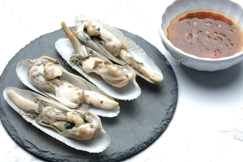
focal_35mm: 73
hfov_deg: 27.7
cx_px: 122
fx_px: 493
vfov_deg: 18.7
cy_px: 81
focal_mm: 48.4
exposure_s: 1/50
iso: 100
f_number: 11
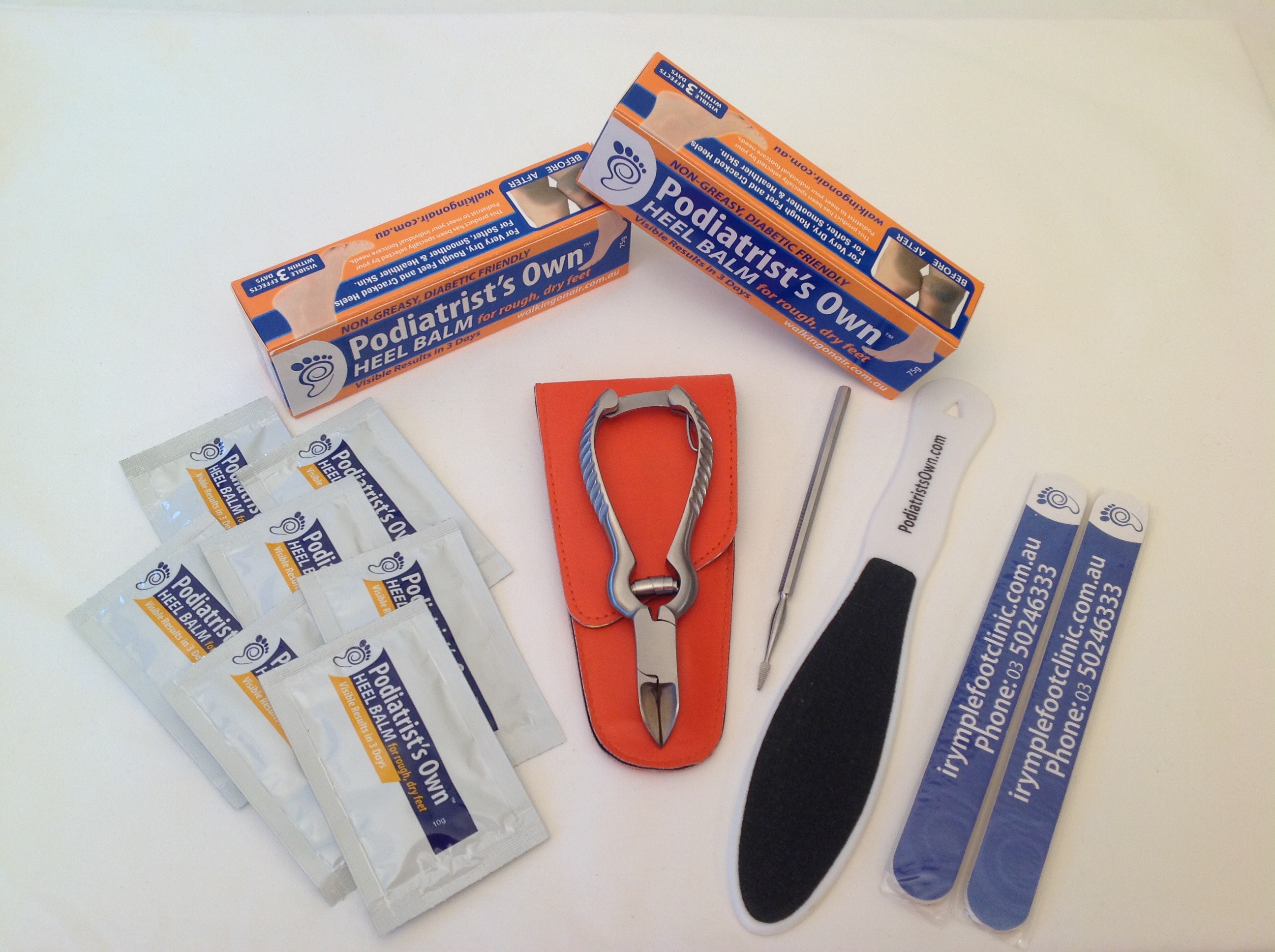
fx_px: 1287
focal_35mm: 35
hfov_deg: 52.7
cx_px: 638
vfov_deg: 40.6
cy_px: 476
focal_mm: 4.28
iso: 50
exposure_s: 1/100
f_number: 2.4
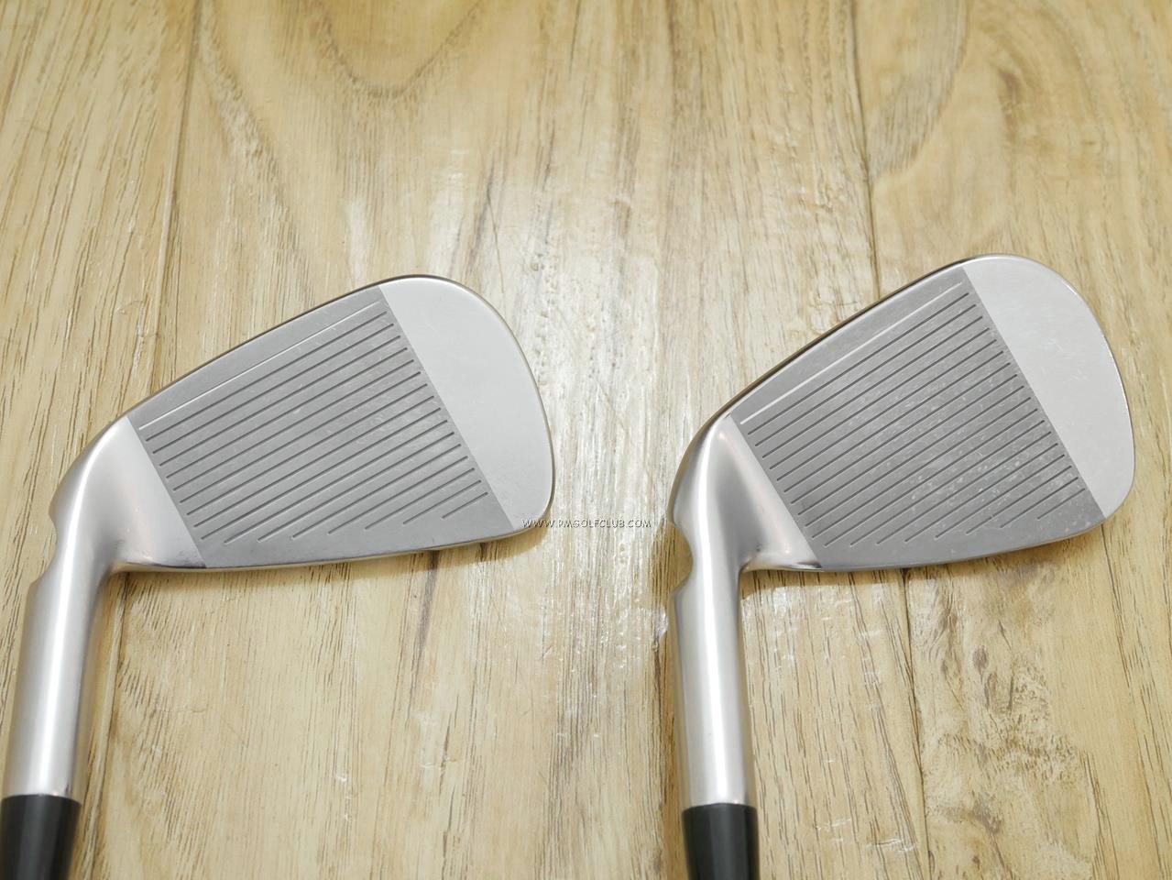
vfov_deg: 29.1
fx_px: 1693
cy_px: 440
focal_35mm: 50
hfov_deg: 38.2
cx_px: 586
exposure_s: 1/50
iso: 1600
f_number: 4.5
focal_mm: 25
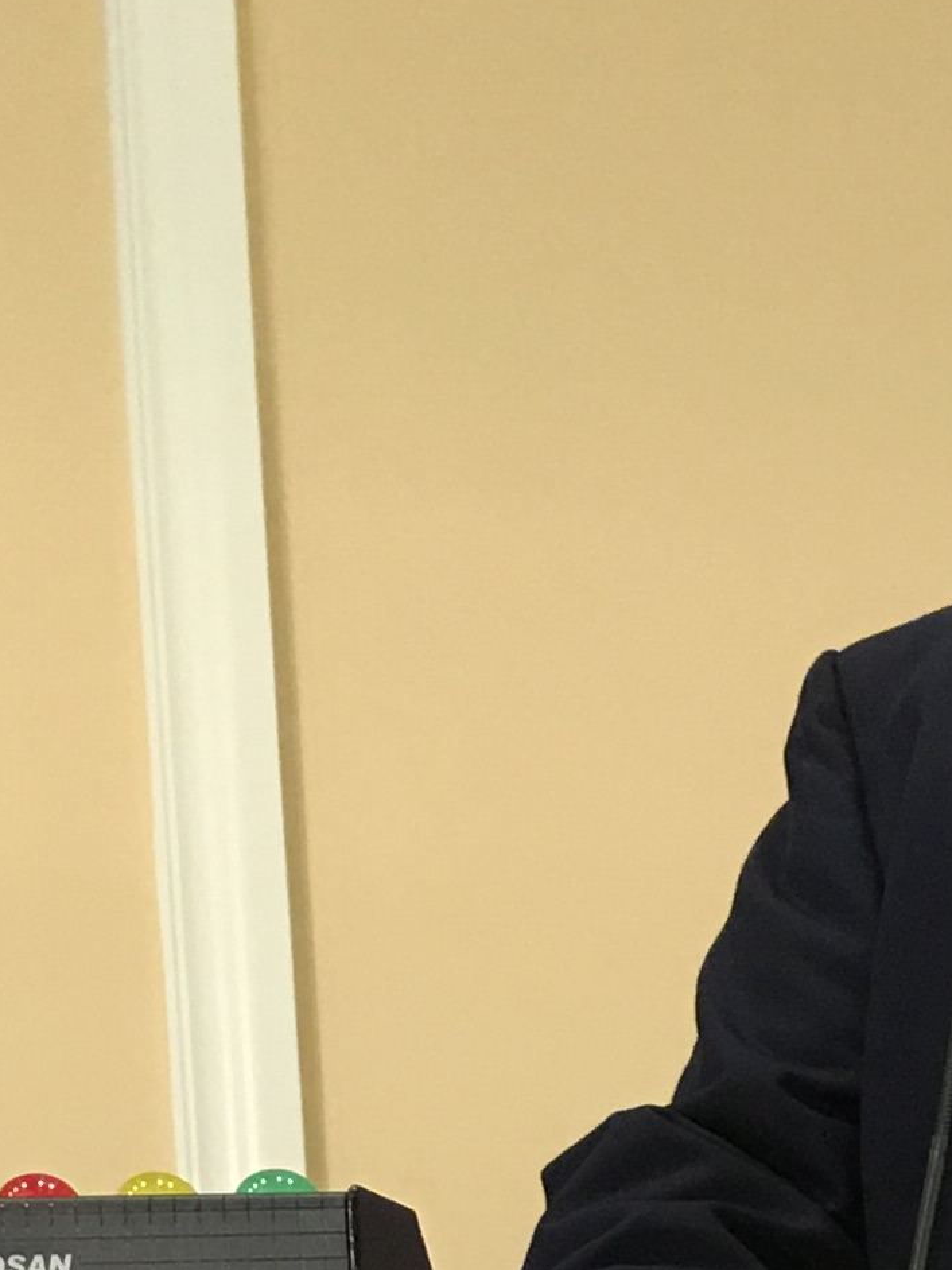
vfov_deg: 14.1
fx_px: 4548
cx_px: 1578
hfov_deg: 11.3
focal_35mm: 124
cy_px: 2288
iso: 40
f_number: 2.2
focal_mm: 4.15
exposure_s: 1/15
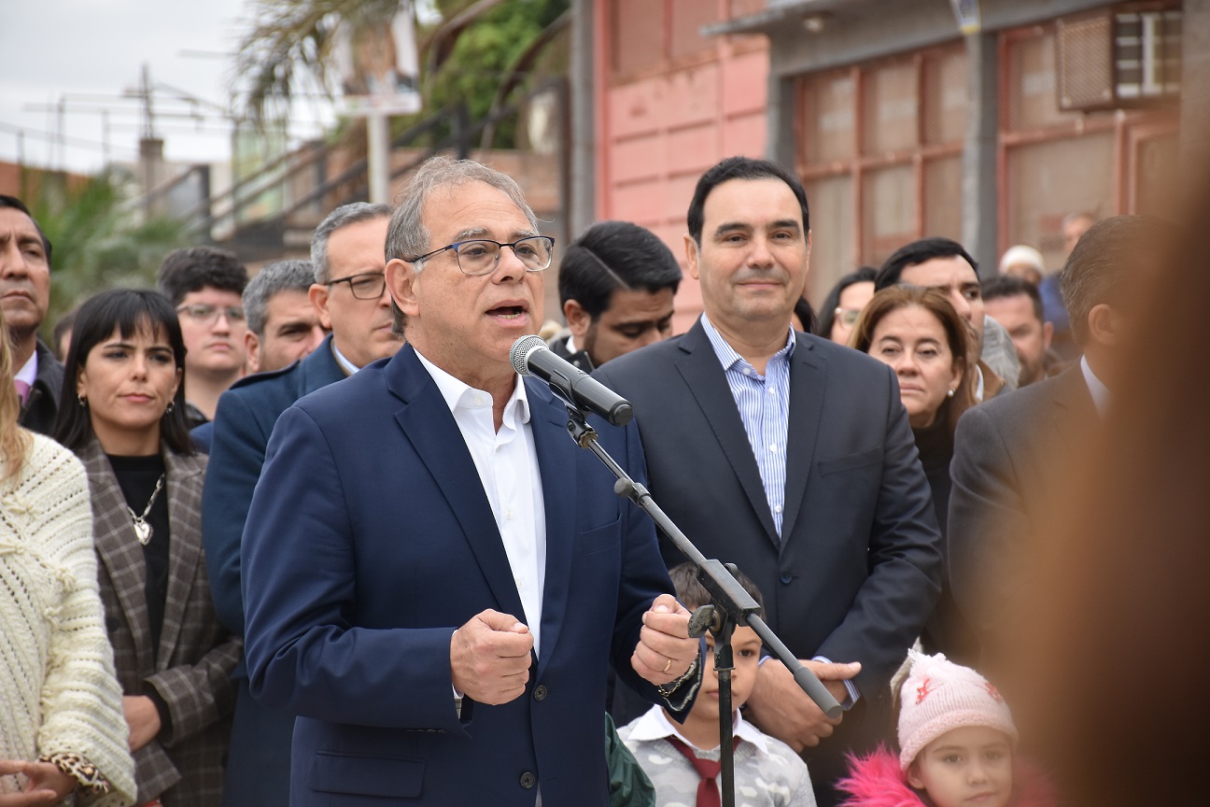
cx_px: 605
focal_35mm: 158
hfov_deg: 13.0
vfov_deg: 8.7
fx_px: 5293
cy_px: 404
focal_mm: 105
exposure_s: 1/200
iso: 320
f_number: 5.6
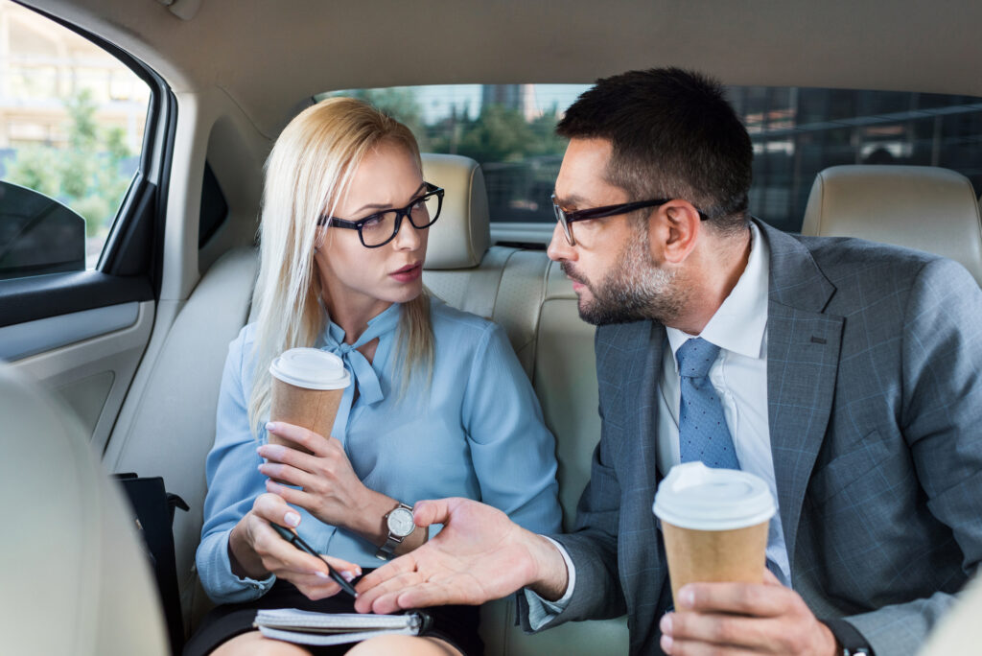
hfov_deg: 54.4
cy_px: 328
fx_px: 955
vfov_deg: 37.9
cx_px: 491
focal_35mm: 35
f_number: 3.5
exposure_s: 1/250
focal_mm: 35
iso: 500
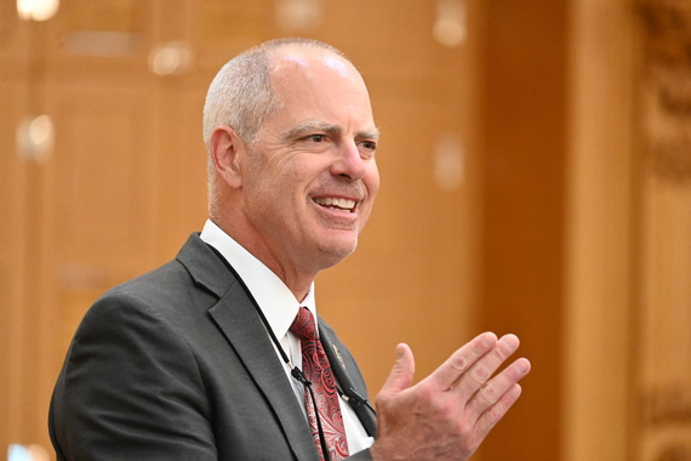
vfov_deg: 4.0
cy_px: 230
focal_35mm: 340
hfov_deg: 6.1
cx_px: 346
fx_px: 6526
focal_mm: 340
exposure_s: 1/125
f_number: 5.3
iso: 8000
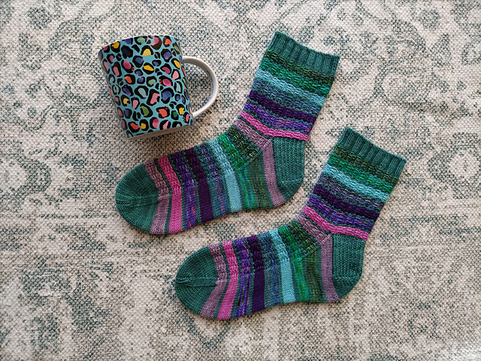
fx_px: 361
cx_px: 240
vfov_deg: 53.1
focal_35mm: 26
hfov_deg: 67.3
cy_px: 180
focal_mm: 4.7
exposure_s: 1/100
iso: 200
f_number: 1.8
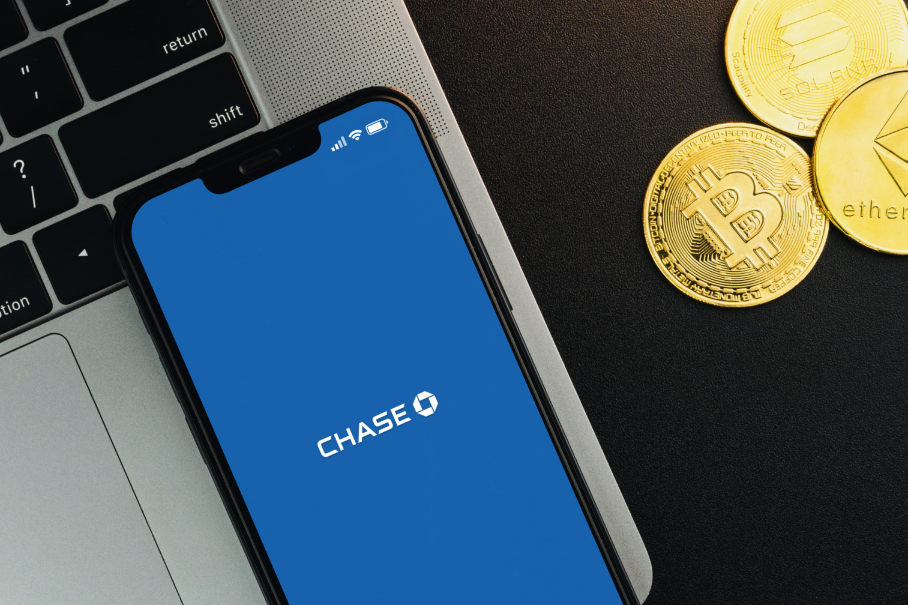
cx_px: 488
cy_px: 369
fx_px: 1680
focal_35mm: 67
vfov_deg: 20.4
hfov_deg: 30.2
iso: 100
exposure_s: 1/25
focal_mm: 35
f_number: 13
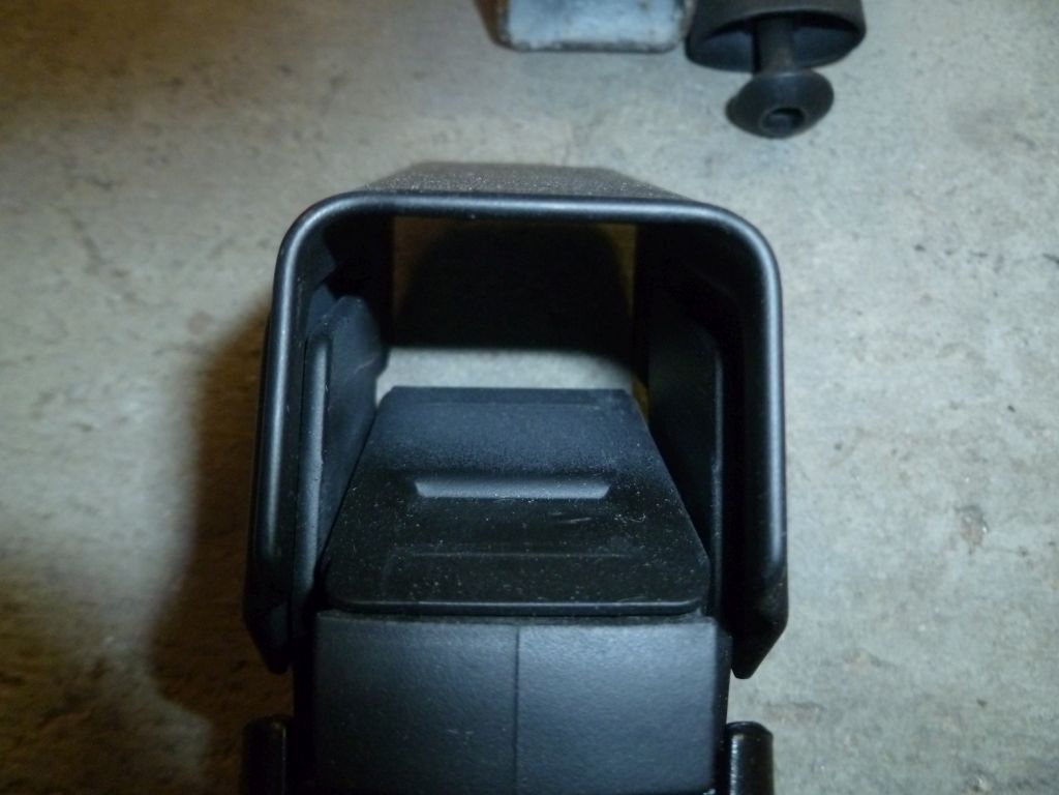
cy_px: 398
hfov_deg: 63.4
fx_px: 857
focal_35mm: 28
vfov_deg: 49.7
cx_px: 530
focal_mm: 5
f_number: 3.3
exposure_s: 1/30
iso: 400
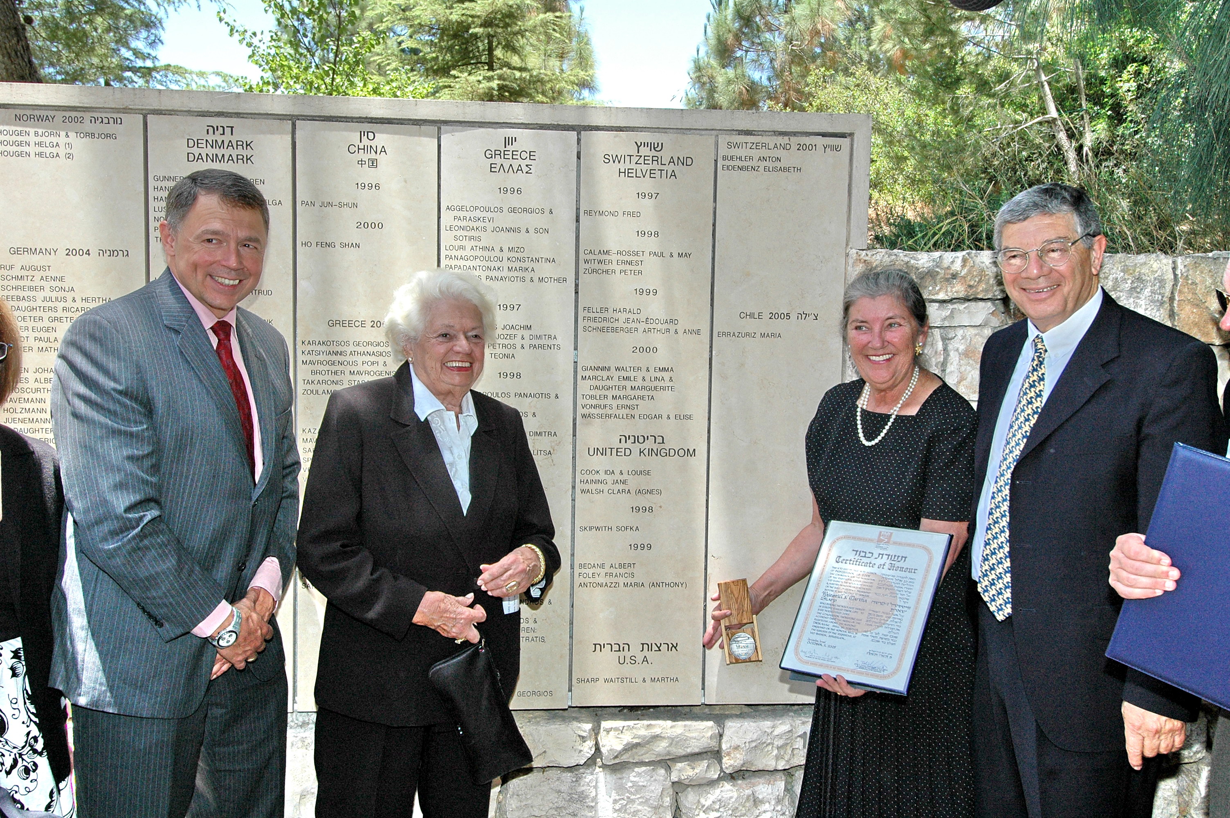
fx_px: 1024
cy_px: 409
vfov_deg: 43.5
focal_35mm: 30
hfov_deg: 62.0
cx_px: 615
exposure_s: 1/250
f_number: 8
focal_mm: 20
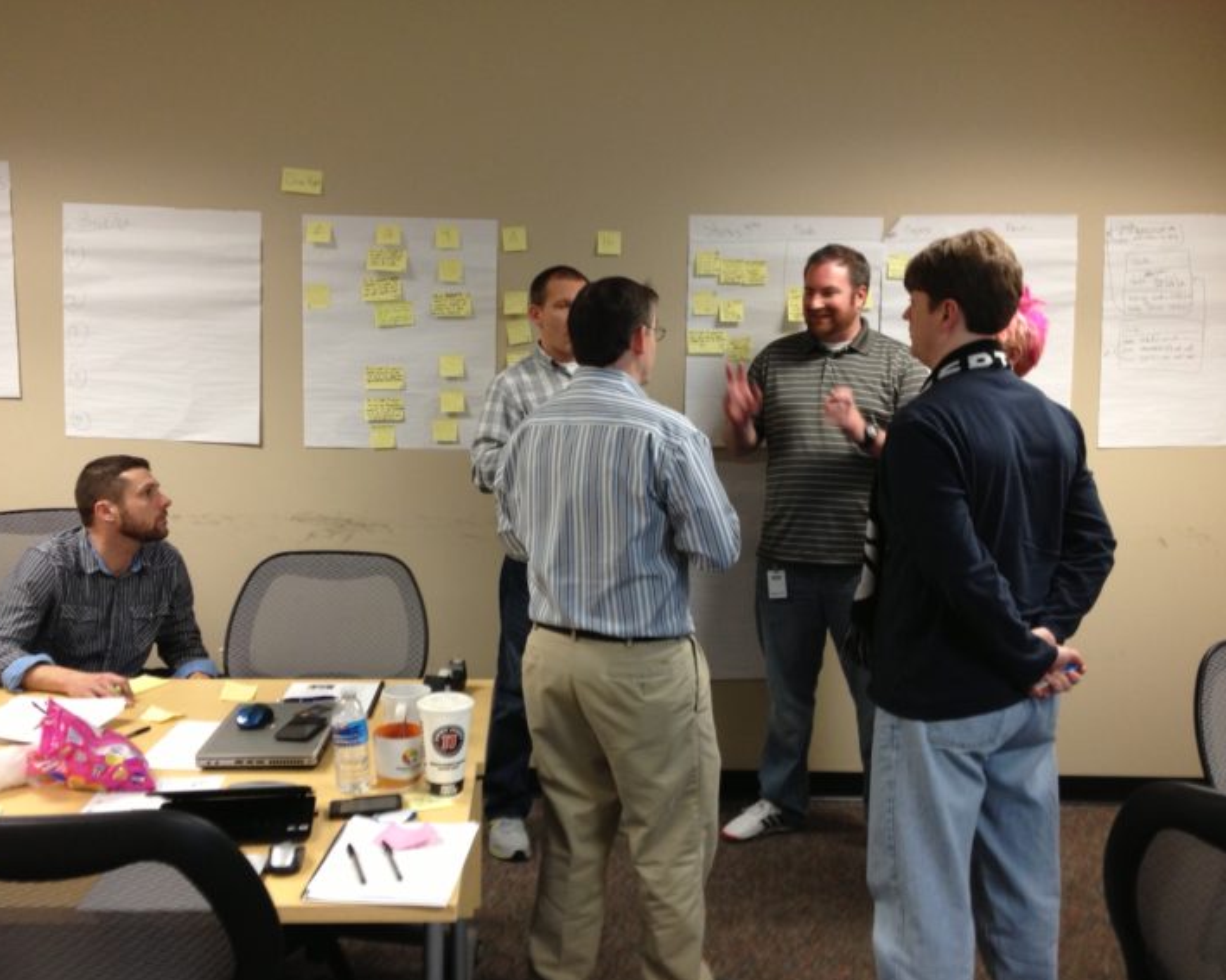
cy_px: 494
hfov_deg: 49.1
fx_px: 1342
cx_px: 590
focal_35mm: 37
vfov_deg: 40.1
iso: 100
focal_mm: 4.28
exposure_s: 1/20
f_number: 2.4
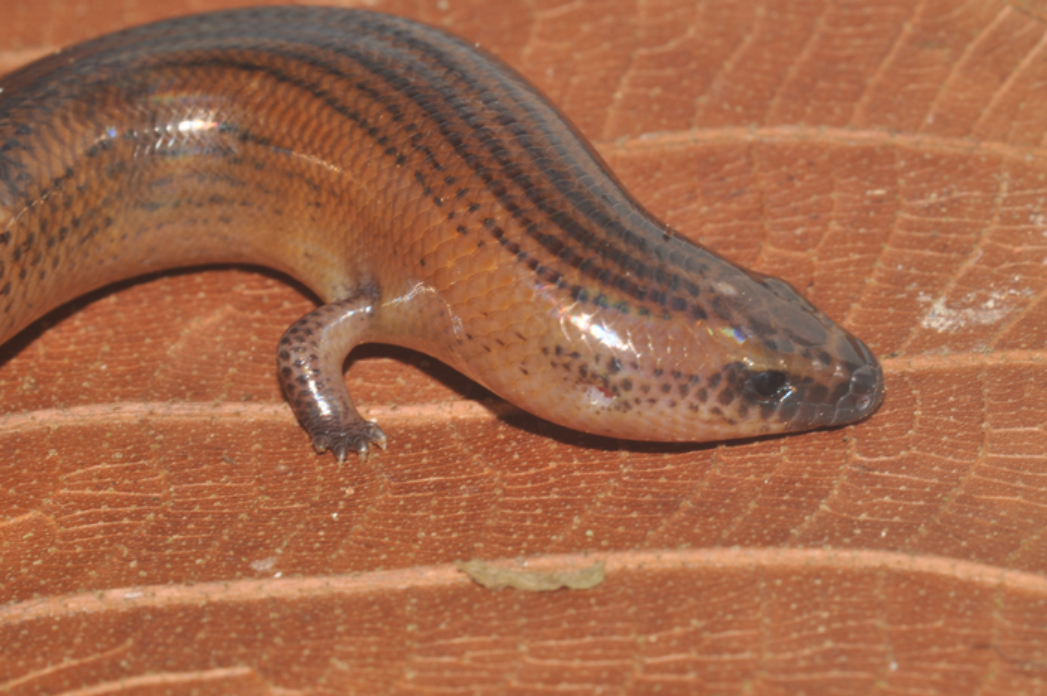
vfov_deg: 9.1
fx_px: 4357
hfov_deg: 13.7
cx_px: 524
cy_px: 348
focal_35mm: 150
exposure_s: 1/160
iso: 200
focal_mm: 100
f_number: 18
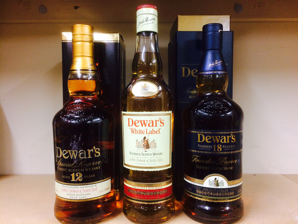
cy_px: 112
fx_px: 250
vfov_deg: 48.2
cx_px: 149
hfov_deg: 61.7
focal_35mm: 29
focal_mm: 4.15
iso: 200
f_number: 2.2
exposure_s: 1/33
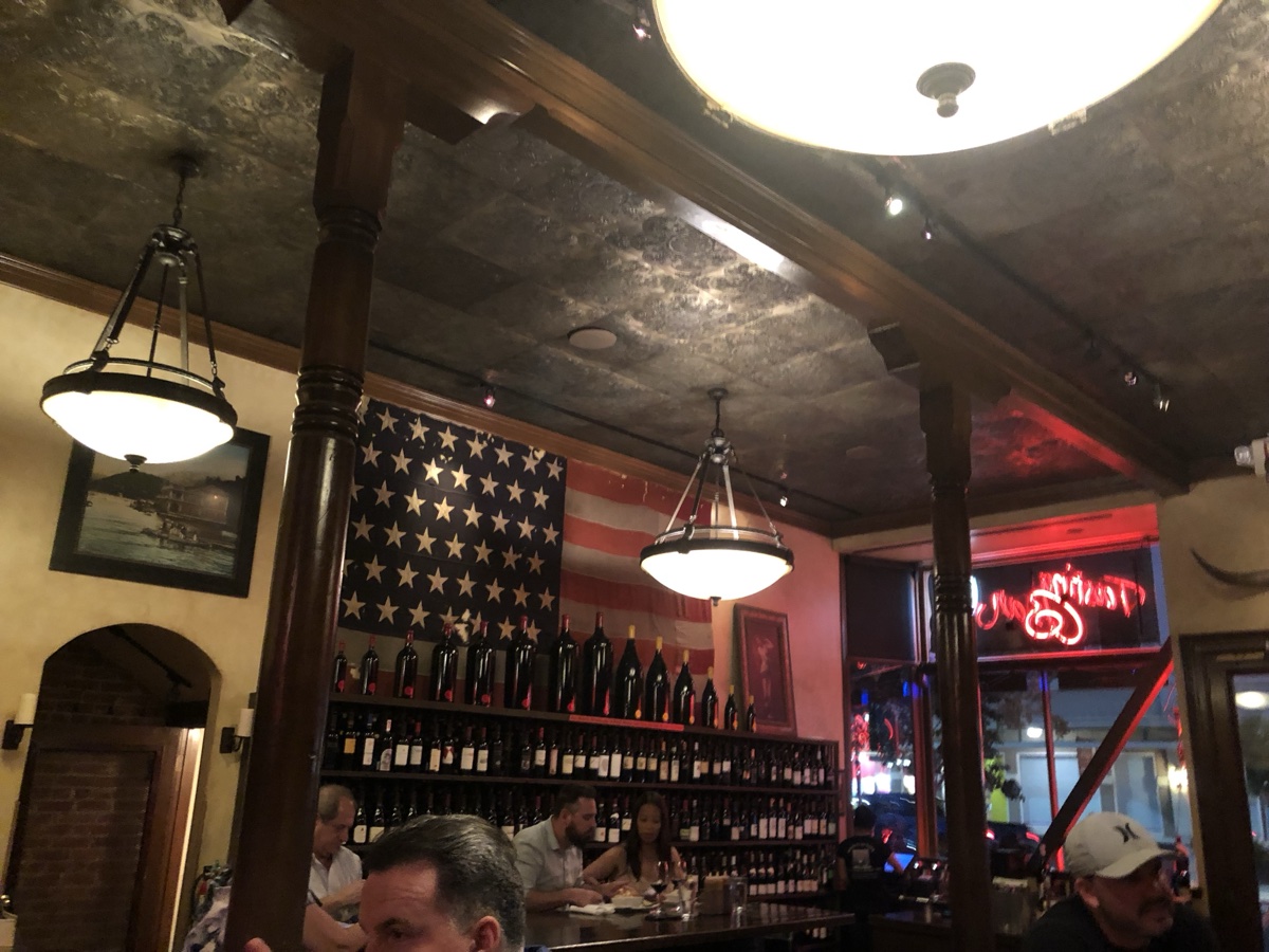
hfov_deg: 63.4
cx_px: 634
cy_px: 476
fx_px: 1026
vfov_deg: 49.7
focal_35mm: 28
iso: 100
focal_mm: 4
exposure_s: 1/4
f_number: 1.8
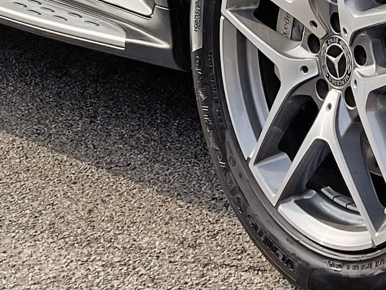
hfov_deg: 13.7
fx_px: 1573
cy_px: -301
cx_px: 433
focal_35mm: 141
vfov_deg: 9.8
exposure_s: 1/2288
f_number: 1.6
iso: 32
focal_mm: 5.1
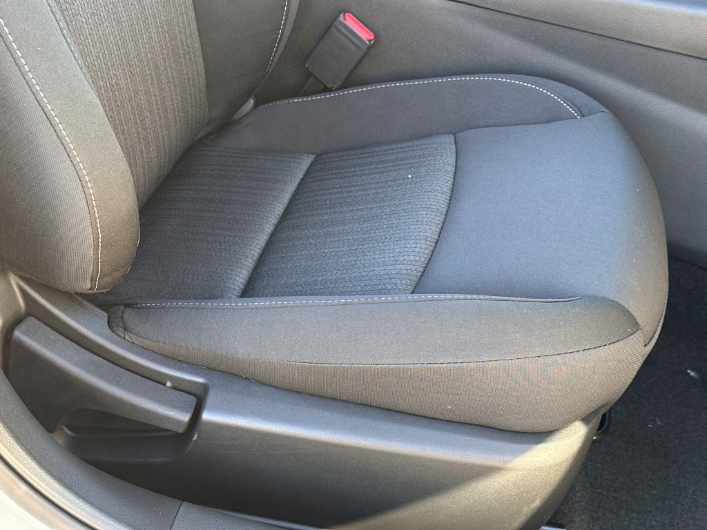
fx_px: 980
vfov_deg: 30.3
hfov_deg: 39.7
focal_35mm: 48
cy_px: 265
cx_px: 354
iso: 80
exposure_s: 1/70
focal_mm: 6.86
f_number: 1.78
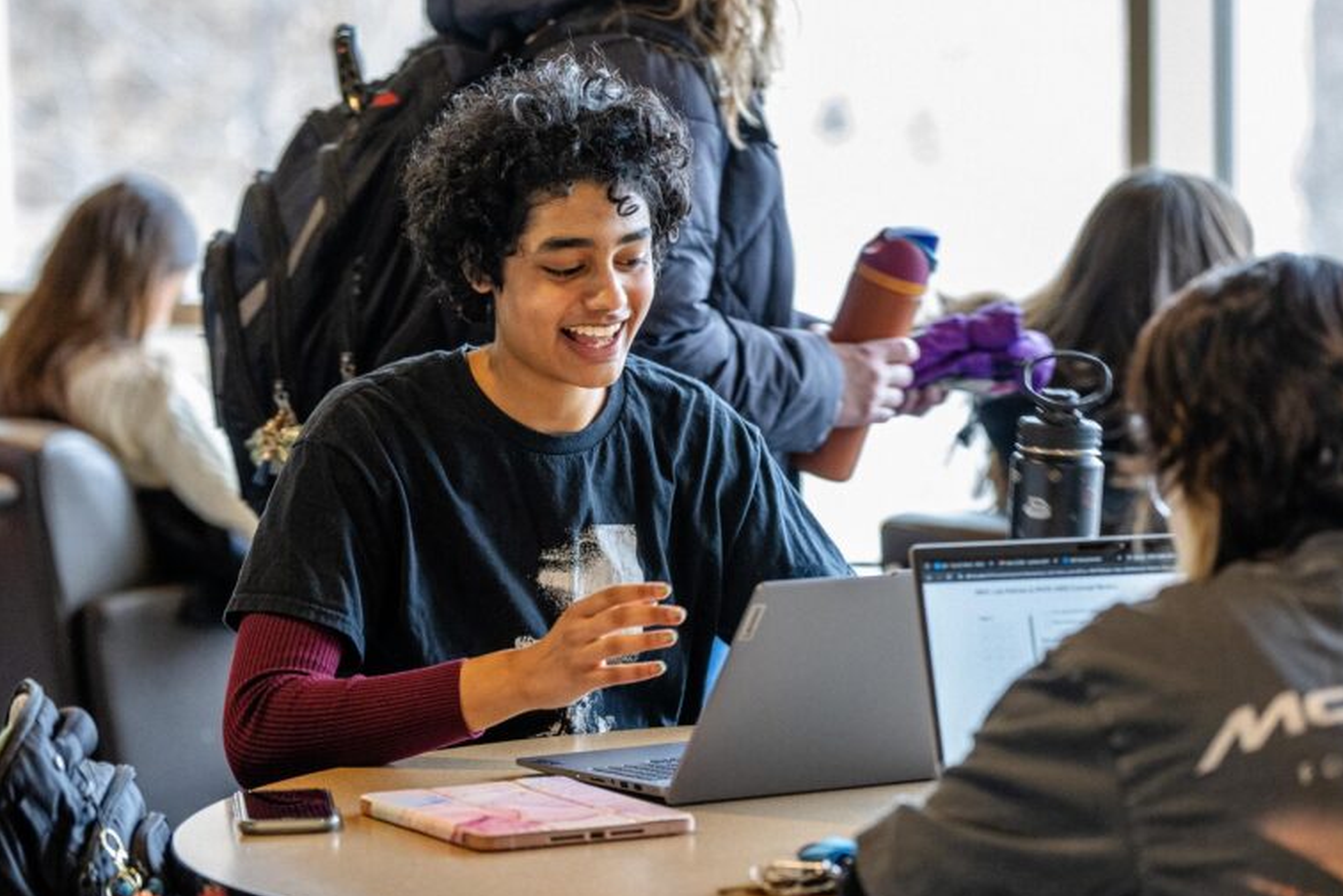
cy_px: 490
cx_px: 849
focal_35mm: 172
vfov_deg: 8.0
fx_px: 6416
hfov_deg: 11.9
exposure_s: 1/125
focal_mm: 127
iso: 2000
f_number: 2.8
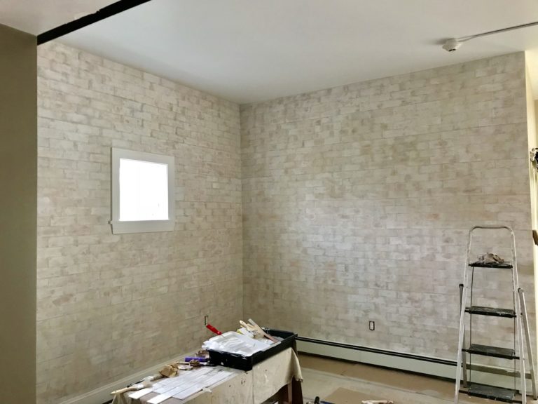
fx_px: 435
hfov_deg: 63.4
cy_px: 202
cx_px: 269
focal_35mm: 28
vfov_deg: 49.7
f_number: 1.8
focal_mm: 3.99
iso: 80
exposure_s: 1/15
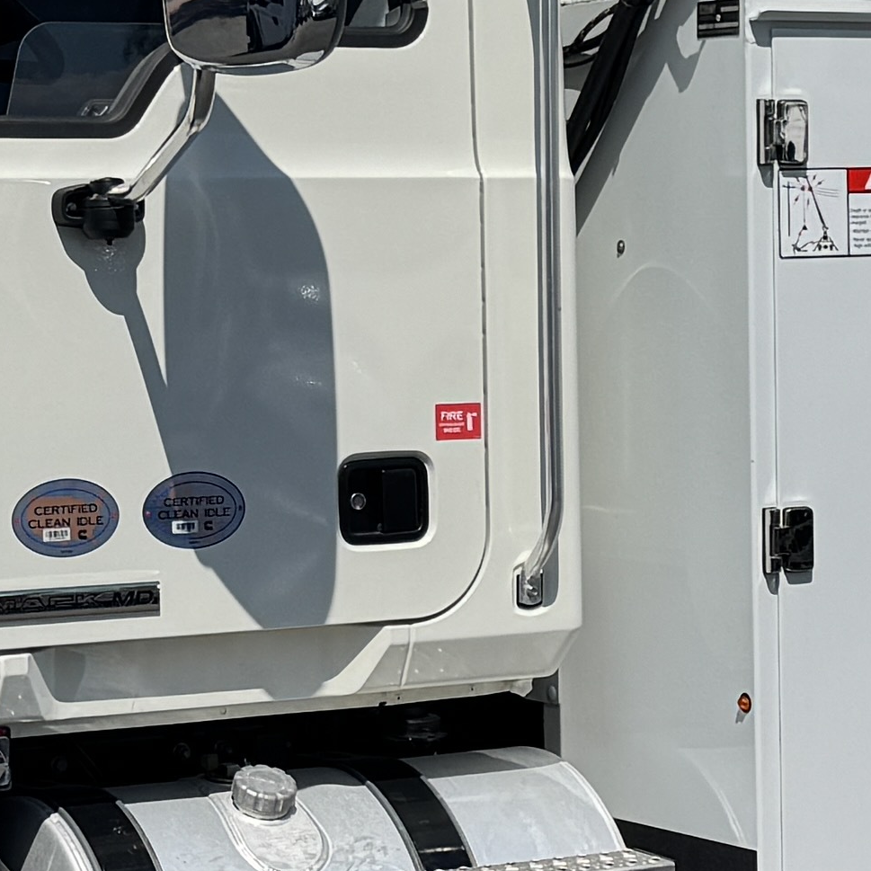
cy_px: 363
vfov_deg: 13.9
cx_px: 404
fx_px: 3558
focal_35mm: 125
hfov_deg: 14.0
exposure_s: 1/10417
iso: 80
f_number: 1.78
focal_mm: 6.76
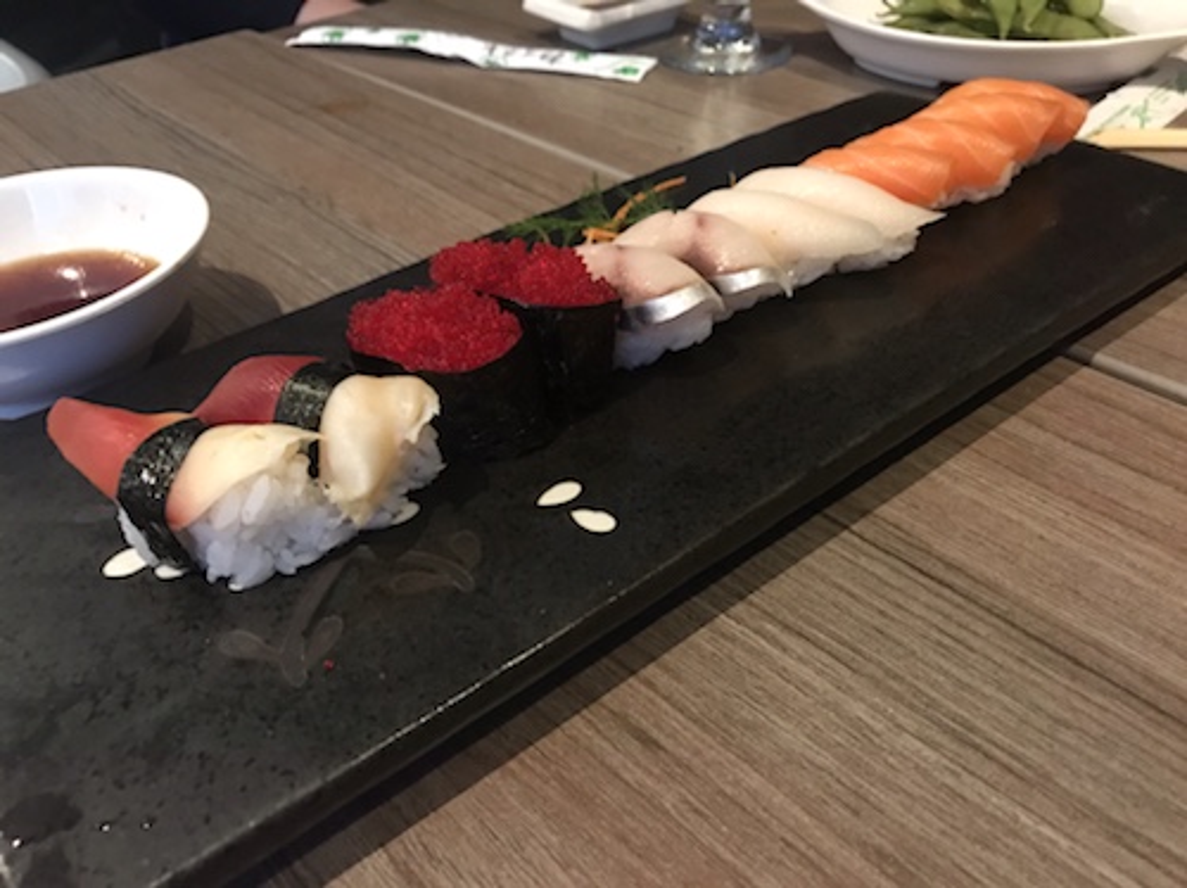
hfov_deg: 63.5
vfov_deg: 49.7
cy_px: 444
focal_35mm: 28
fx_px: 959
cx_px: 594
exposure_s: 1/5
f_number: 1.8
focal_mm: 3.99
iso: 100
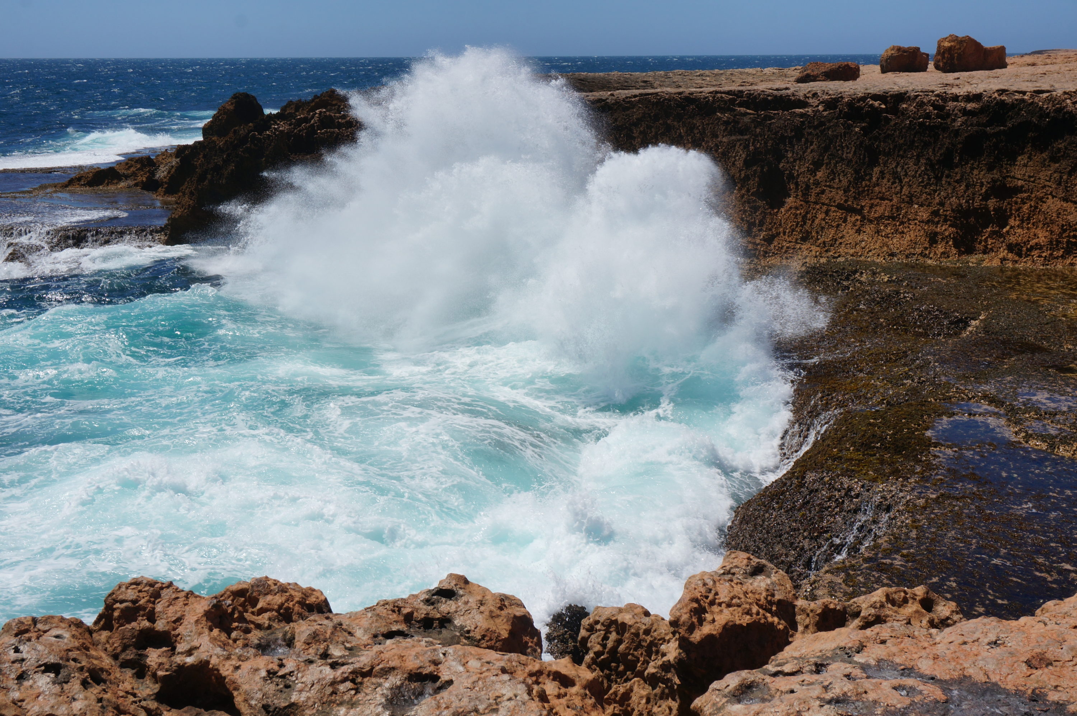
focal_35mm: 44
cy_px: 358
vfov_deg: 30.8
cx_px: 538
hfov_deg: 45.0
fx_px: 1300
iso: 100
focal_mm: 29
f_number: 13
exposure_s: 1/320
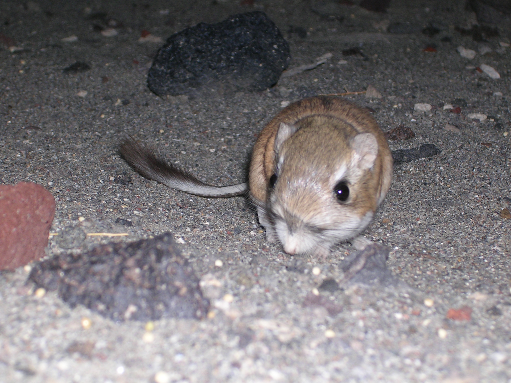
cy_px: 192
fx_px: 1698
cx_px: 256
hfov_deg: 17.1
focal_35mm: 115
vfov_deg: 12.9
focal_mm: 17.4
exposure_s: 1/60.1
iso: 50
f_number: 4.9
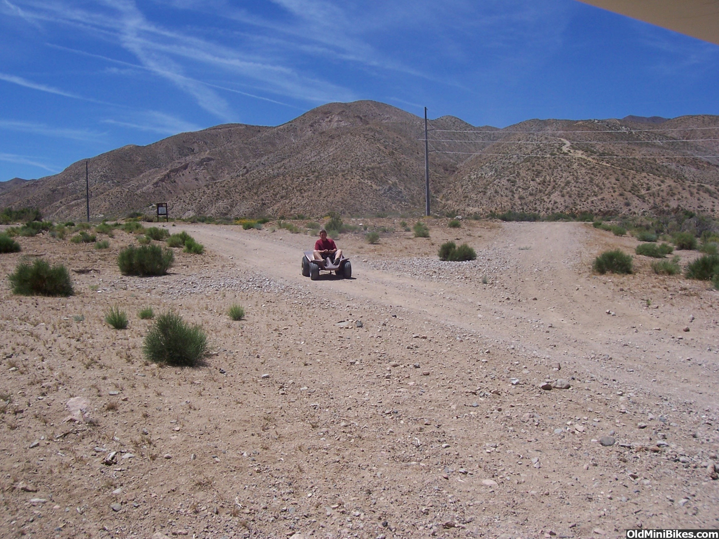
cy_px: 270
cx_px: 360
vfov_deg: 41.8
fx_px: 706
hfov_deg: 54.0
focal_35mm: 34
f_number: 5.6
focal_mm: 5.6
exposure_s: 1/1000
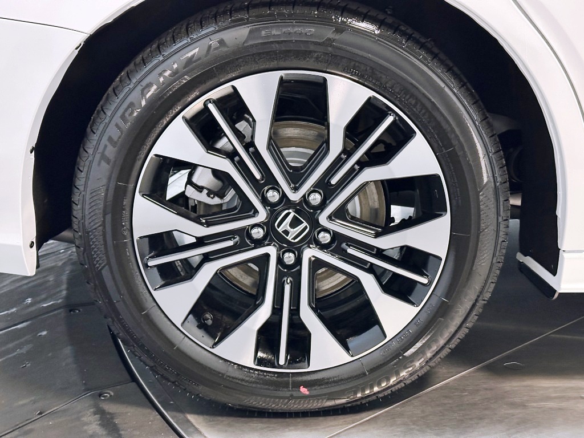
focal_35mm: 48
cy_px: 219
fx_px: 810
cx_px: 292
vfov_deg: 30.3
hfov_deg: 39.7
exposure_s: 1/30
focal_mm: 6.86
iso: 500
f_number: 1.78
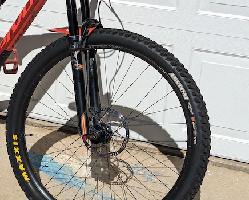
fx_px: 634
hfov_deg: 21.7
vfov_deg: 17.8
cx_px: 23
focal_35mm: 86
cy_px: 65
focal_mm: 6.81
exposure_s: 1/4739
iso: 58
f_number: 1.85
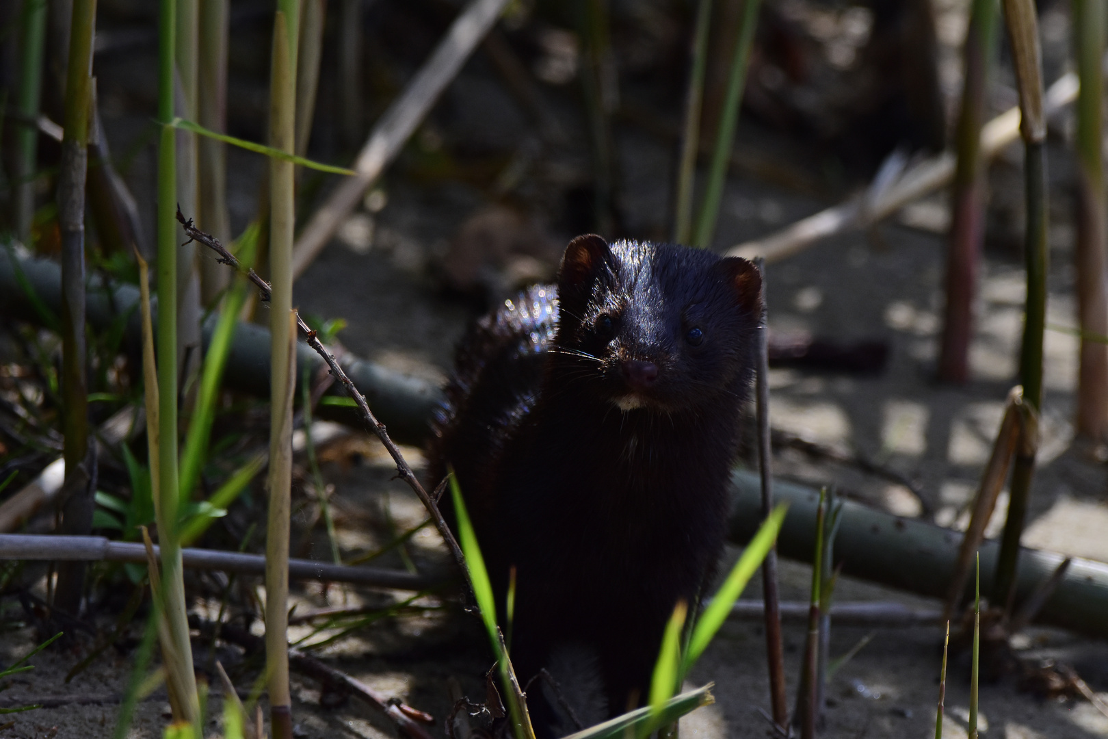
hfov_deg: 2.7
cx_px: 554
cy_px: 370
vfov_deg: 1.8
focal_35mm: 750
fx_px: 23082
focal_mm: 500
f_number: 9
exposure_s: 1/1250
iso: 640
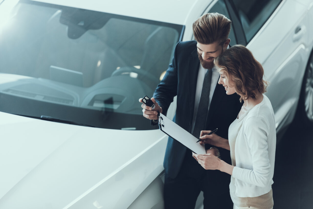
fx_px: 1696
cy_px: 104
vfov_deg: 7.0
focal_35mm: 195
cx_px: 156
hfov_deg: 10.5
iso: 640
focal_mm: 195
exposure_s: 1/1000
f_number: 2.8
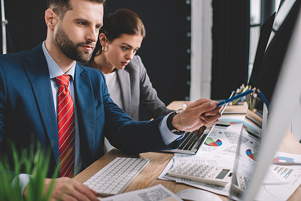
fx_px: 293
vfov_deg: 37.9
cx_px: 150
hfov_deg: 54.4
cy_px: 100
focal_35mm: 35
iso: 125
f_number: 2.8
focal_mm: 35
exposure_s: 1/200
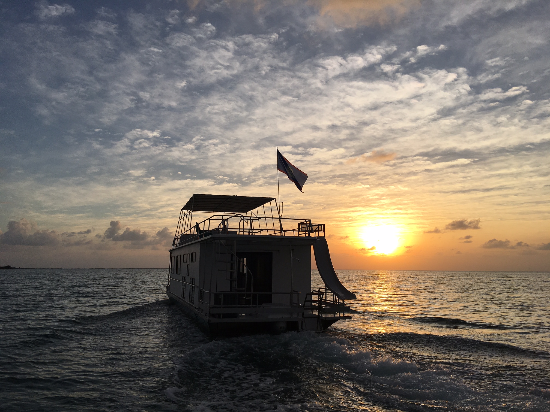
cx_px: 275
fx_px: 461
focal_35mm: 29
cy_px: 206
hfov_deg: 61.7
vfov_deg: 48.2
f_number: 2.2
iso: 25
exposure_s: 1/1603
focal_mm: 4.15
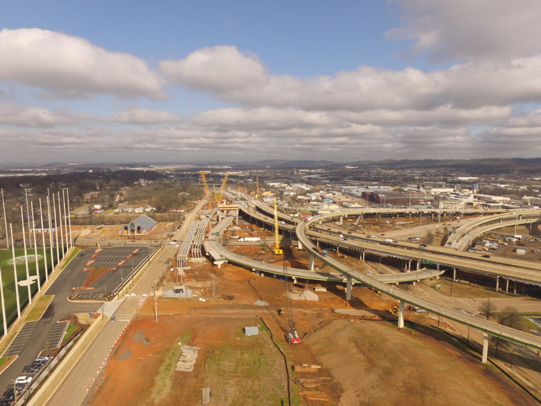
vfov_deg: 66.0
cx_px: 270
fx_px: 313
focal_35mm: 20
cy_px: 203
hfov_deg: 81.7
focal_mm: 3.61
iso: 100
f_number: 2.8
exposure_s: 1/1259
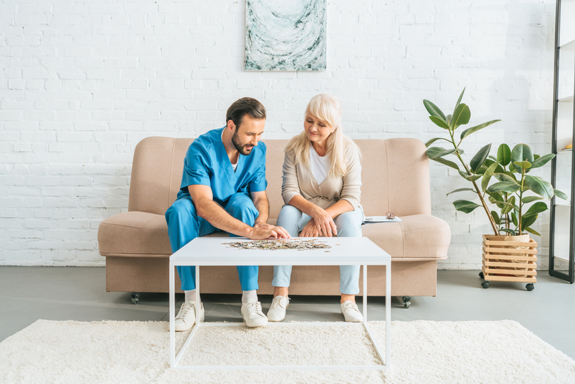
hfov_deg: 54.4
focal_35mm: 35
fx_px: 559
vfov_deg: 37.9
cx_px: 288
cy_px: 192
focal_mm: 35
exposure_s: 1/200
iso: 160
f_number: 3.5
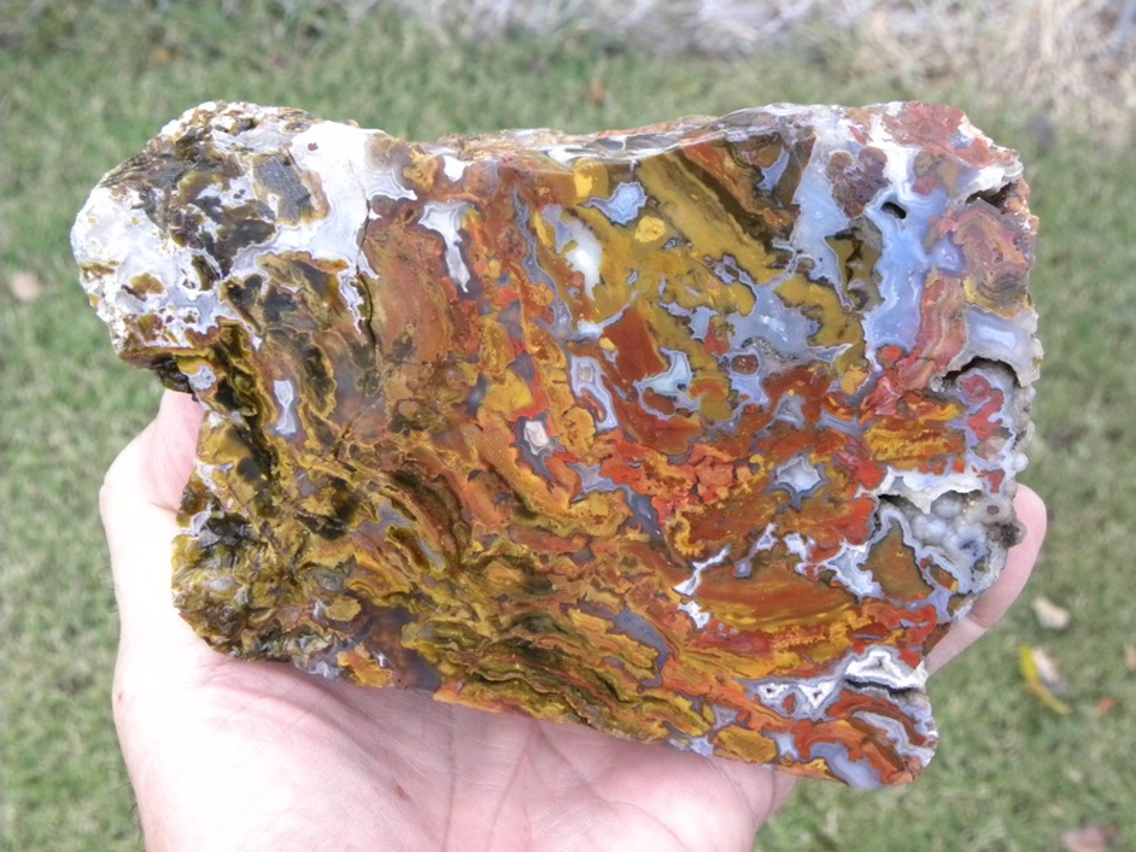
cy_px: 426
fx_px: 1346
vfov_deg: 35.1
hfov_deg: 45.8
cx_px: 568
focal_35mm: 41
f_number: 3.2
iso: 400
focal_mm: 7.3
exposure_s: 1/223
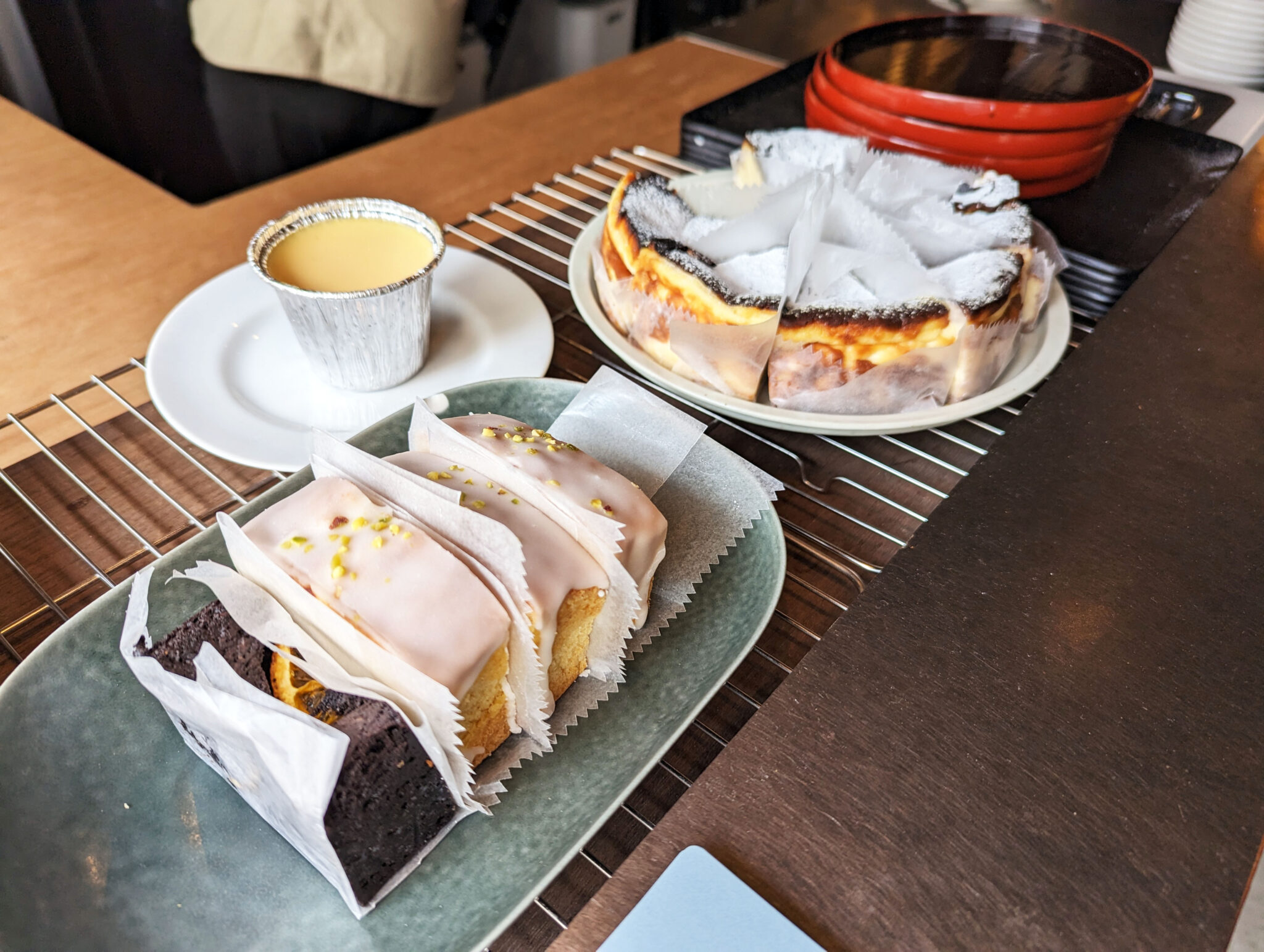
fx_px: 878
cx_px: 632
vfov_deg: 56.9
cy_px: 476
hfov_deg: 71.5
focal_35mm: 24
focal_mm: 6.81
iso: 59
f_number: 1.85
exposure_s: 1/60
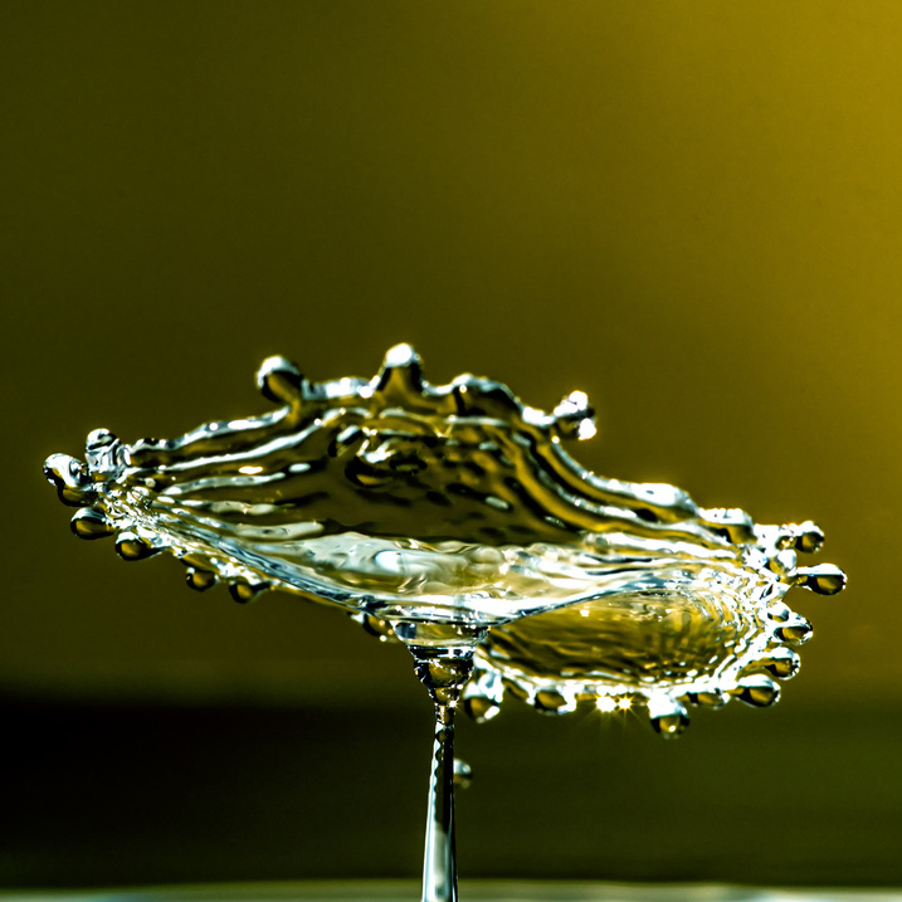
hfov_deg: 13.6
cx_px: 452
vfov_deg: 13.6
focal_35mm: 128
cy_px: 660
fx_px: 3774
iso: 100
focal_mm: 100
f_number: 16
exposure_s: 1/200
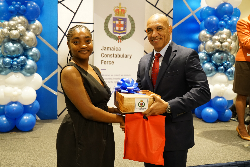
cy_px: 84
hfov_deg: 51.9
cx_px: 125
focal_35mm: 37
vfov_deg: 36.0
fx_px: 257
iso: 2000
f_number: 3.5
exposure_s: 1/40
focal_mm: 37
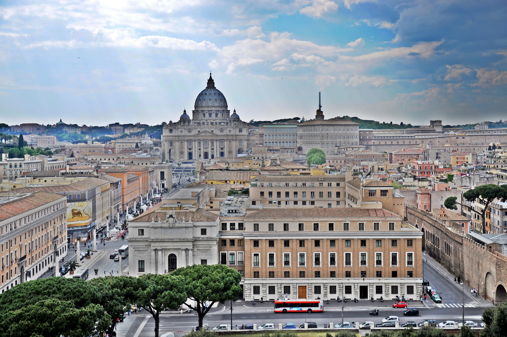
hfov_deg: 38.9
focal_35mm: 51
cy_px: 168
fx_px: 717
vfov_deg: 26.4
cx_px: 254
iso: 200
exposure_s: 1/1250
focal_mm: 34
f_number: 4.2
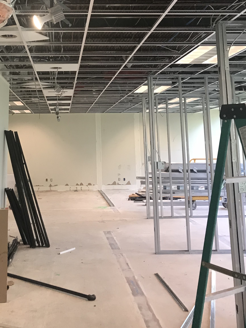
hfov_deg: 29.4
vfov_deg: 37.1
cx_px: 74
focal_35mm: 49
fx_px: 464
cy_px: 53
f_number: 1.8
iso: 40
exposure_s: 1/30
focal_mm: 3.99
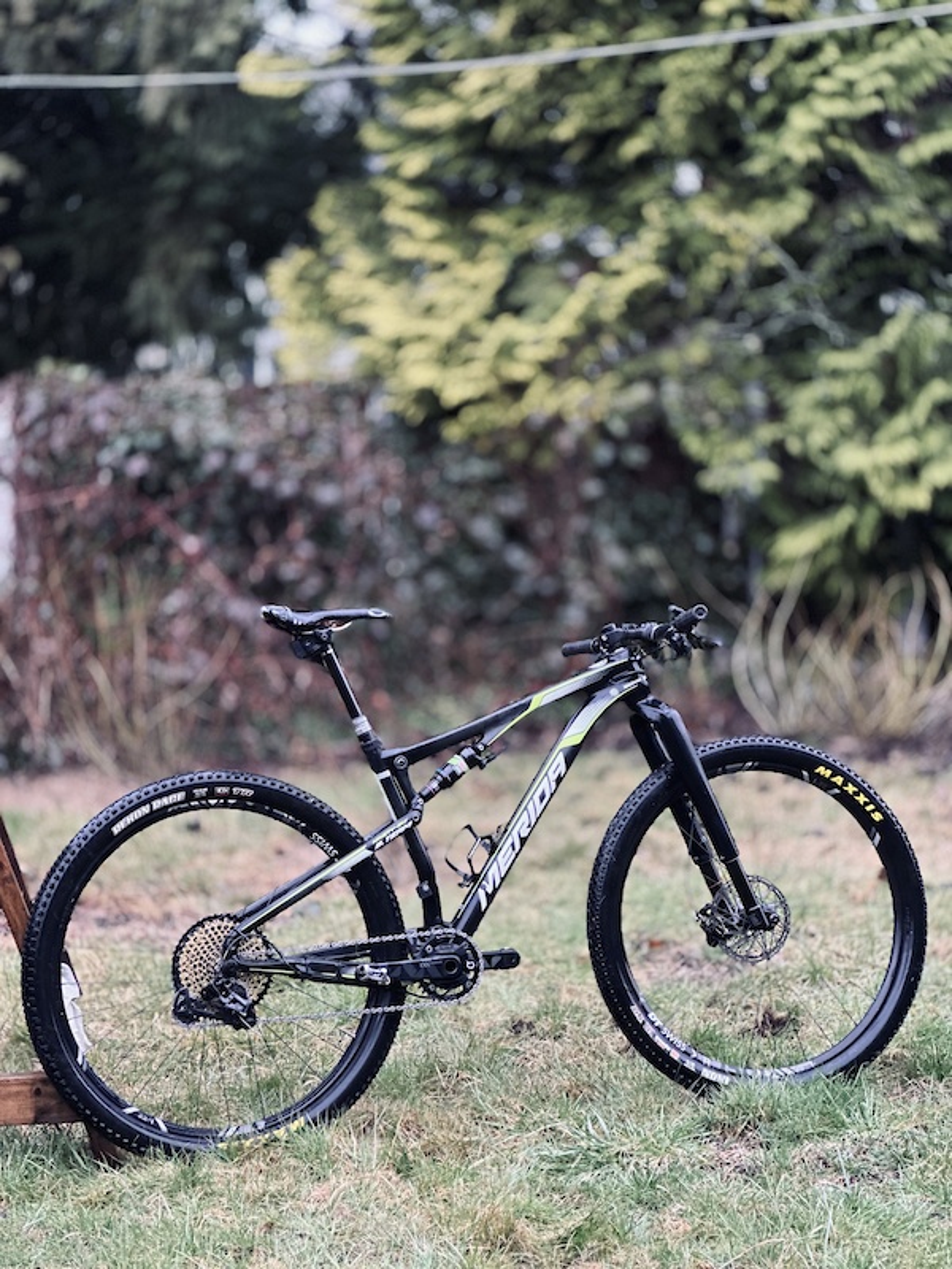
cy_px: 634
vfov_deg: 25.3
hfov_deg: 19.1
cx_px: 476
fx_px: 2824
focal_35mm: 77
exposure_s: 1/24
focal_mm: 9
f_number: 2.8
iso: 500
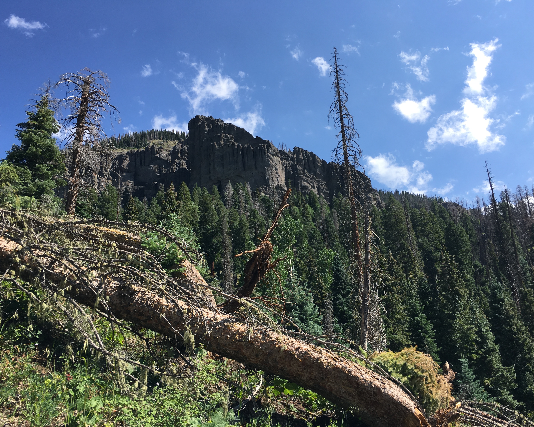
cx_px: 272
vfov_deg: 47.1
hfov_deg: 57.2
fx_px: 490
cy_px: 217
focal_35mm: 31
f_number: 2.2
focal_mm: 4.15
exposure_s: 1/1026
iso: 25
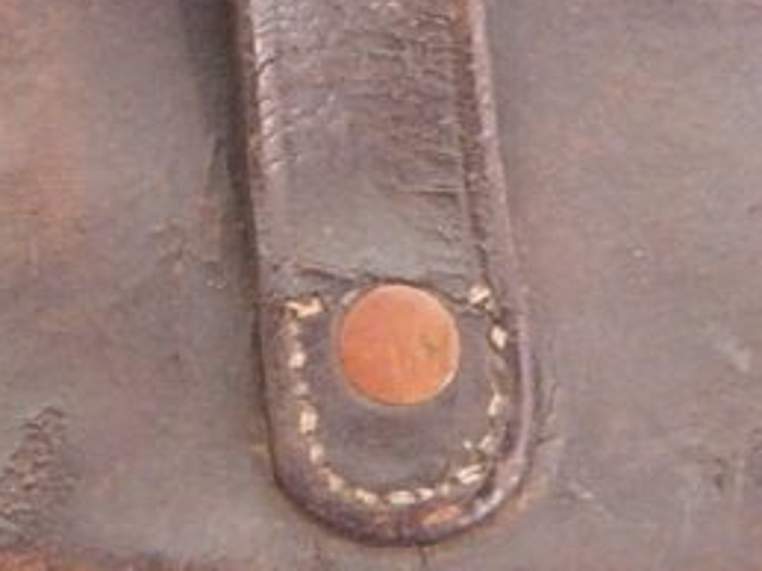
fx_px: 1914
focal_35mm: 87
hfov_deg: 21.6
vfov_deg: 16.4
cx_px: -32
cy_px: -65
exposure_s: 1/8
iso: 560
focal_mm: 4
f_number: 3
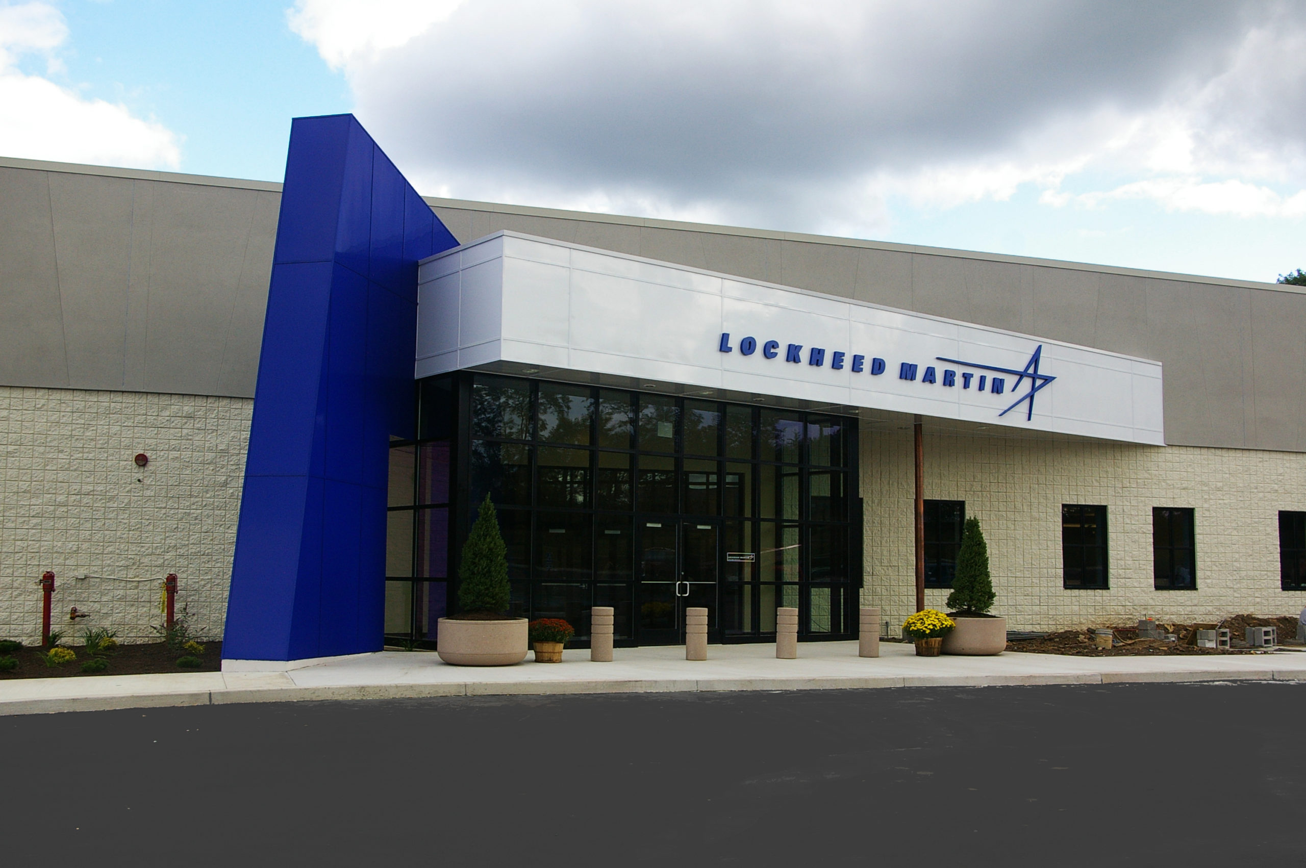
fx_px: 1305
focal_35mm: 36
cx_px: 653
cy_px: 434
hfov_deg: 53.2
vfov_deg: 36.8
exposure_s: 1/180
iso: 400
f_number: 8
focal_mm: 24
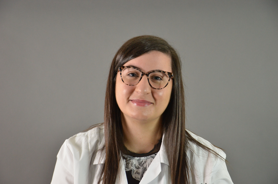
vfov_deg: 14.6
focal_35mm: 93
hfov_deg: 22.0
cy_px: 92
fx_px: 717
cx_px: 139
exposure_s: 1/30
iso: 1600
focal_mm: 62
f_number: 5.3
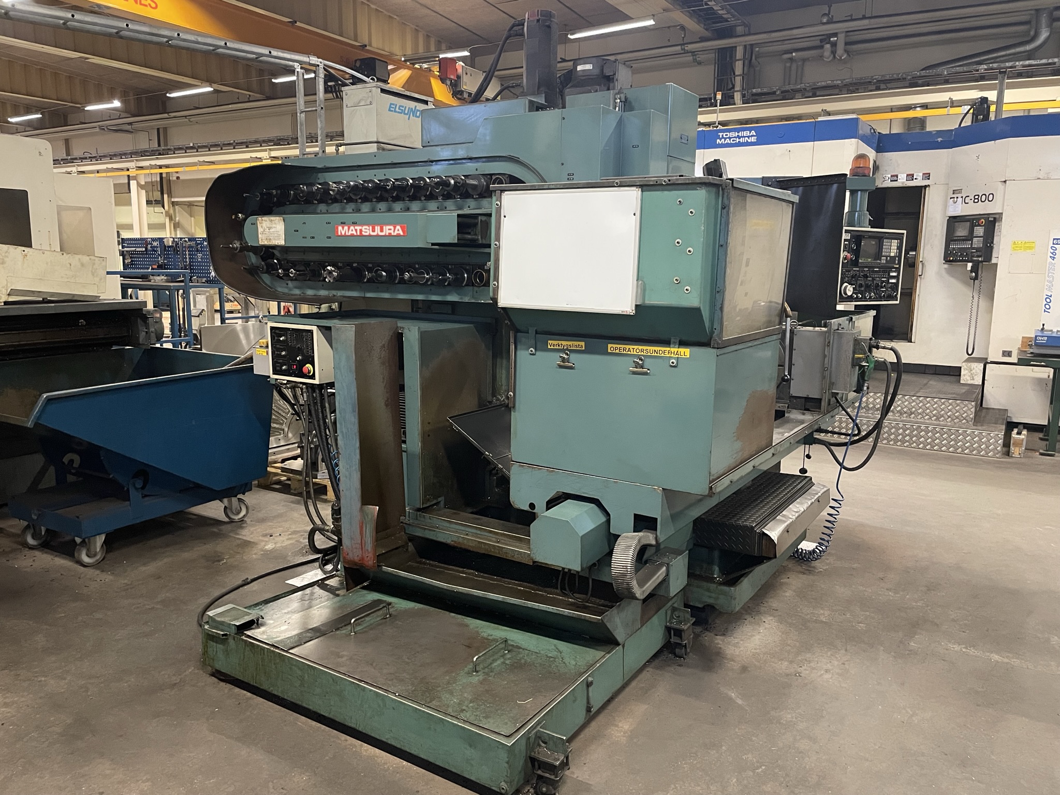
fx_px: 796
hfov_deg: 67.3
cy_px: 398
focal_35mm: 26
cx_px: 530
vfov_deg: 53.1
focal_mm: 4.2
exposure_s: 1/33
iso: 500
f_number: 1.6
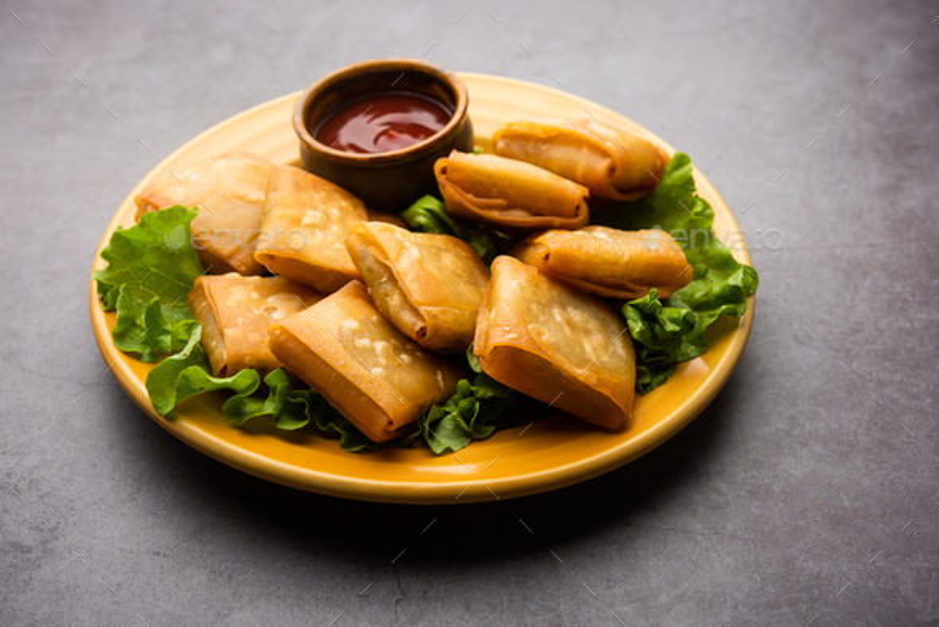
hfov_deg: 33.4
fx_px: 1566
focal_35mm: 60
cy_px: 314
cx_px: 470
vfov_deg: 22.6
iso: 100
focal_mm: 60
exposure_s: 1/125
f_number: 7.1
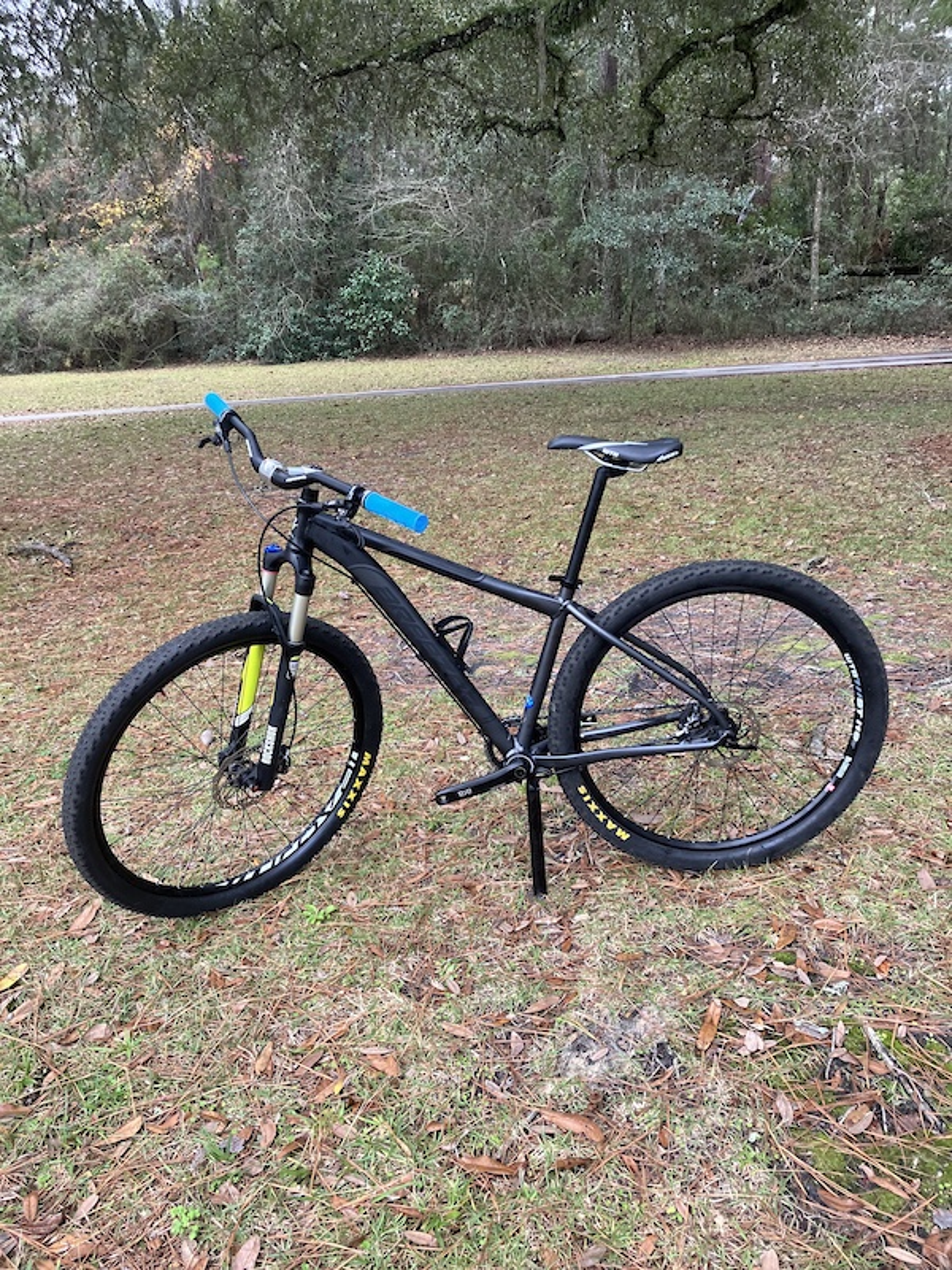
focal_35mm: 28
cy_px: 635
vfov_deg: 63.4
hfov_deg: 49.7
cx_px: 476
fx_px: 1027
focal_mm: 3.99
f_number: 1.8
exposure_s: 1/117
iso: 80
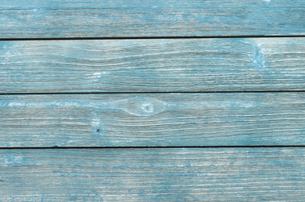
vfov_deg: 16.9
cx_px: 106
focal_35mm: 81
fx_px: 683
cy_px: 115
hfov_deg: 25.0
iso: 200
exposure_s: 1/160
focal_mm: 35
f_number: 7.1
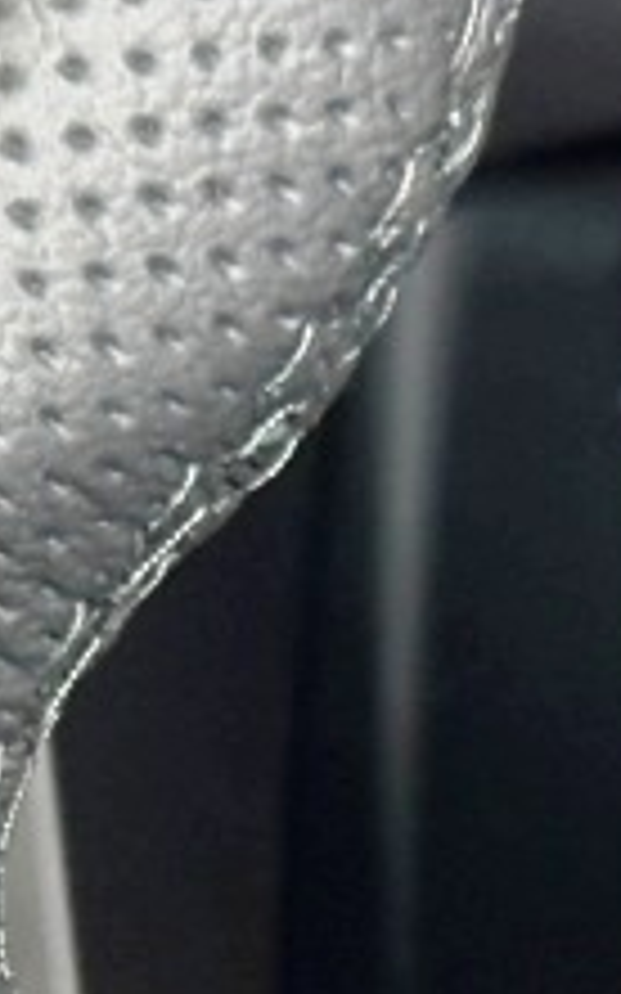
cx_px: 328
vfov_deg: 8.6
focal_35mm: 236
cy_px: 1678
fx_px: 6395
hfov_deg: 5.6
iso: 500
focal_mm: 6.86
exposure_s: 1/30
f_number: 1.78
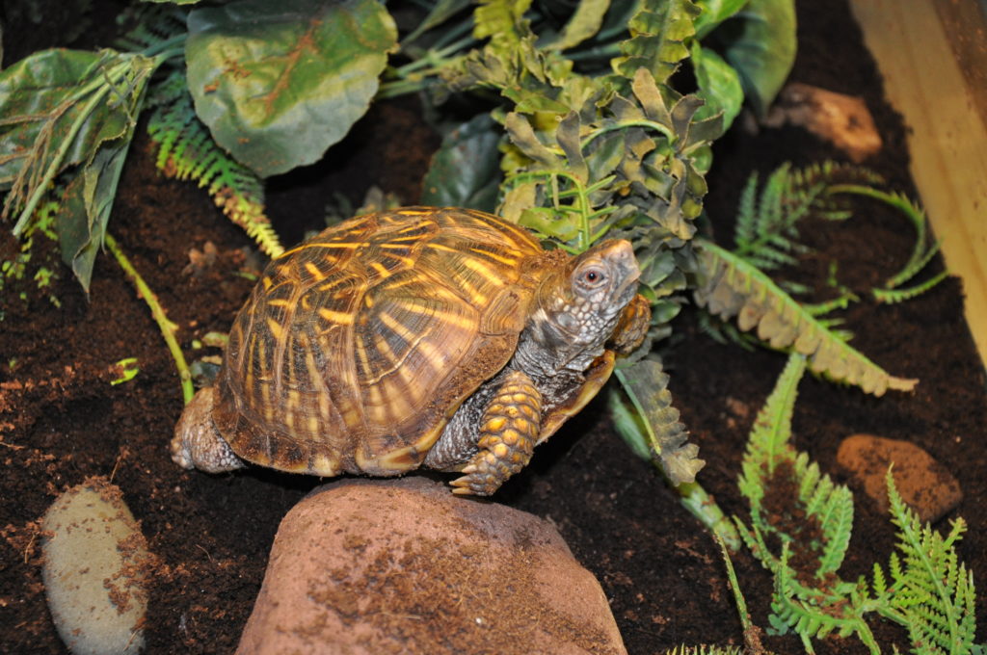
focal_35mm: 68
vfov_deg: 20.1
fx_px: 1848
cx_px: 494
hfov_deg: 29.9
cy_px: 328
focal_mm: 45
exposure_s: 1/60
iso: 800
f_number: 4.8
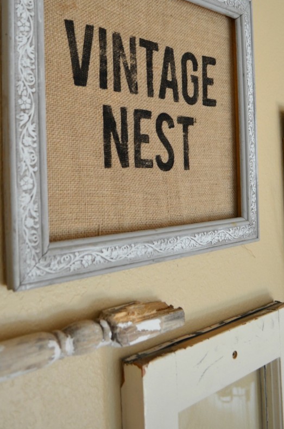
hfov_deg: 37.7
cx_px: 141
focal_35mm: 35
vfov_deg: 53.9
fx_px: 416
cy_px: 159
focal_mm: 18
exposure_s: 1/60
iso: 400
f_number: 4
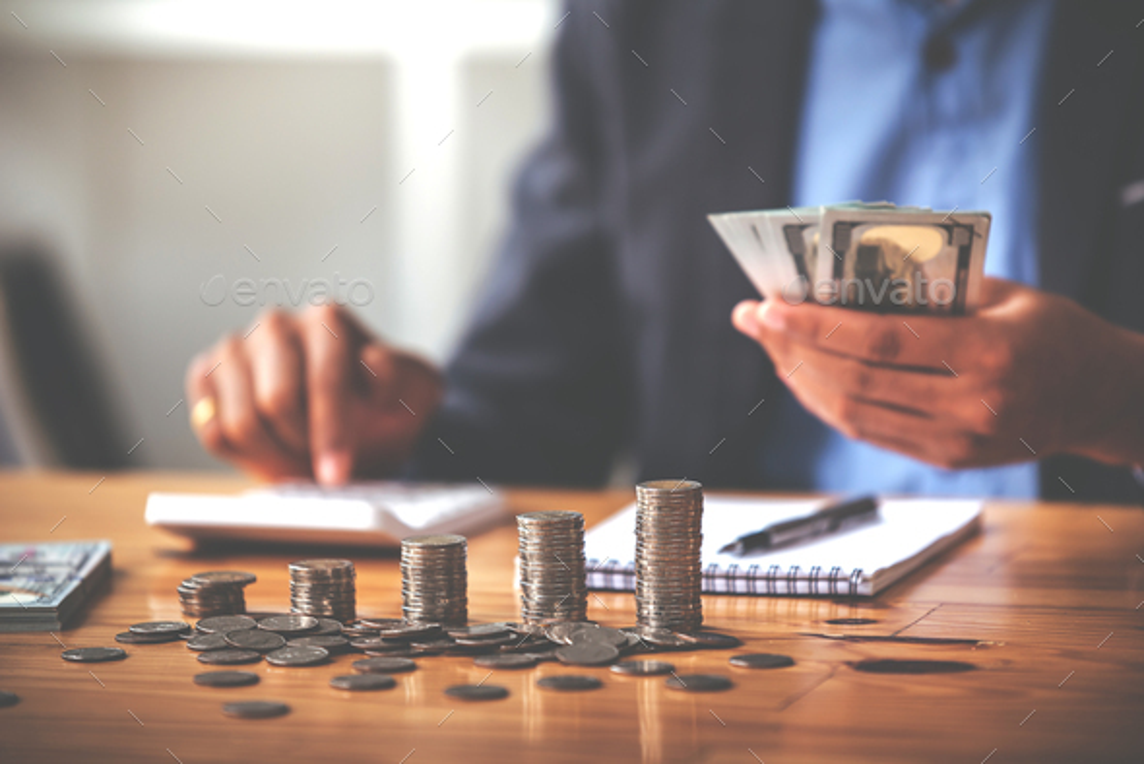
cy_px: 382
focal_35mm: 200
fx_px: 6358
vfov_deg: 6.9
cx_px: 572
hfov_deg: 10.3
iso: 250
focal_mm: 200
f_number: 2.8
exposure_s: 1/200
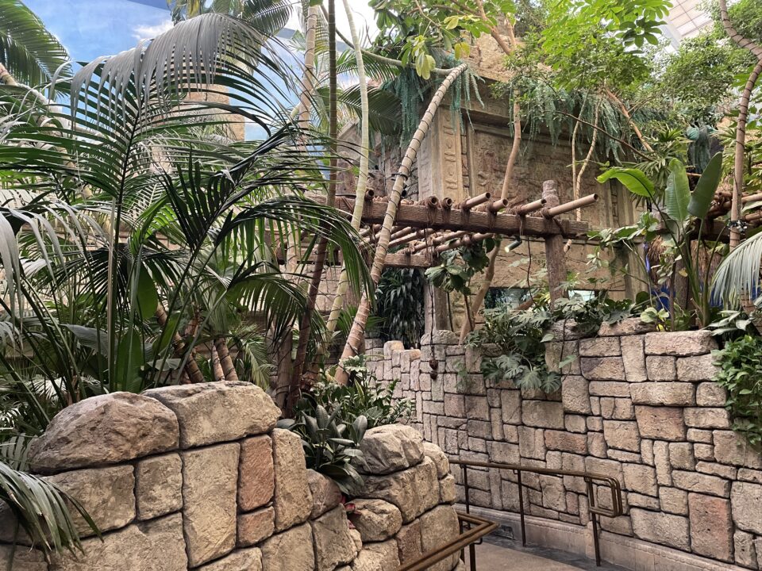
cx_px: 381
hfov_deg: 67.3
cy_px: 286
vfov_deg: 53.1
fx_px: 572
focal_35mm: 26
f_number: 1.6
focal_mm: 4.2
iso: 320
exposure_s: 1/60
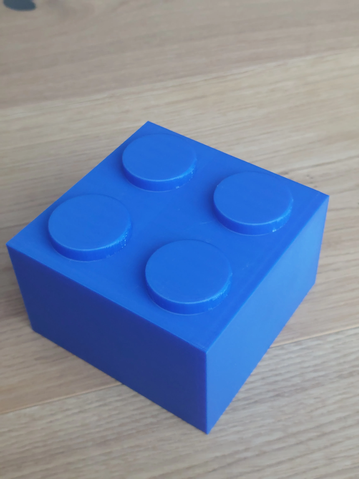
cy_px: 240
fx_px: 346
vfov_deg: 69.4
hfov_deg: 54.9
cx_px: 180
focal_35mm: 25
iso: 500
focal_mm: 5.23
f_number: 1.8
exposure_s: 1/50
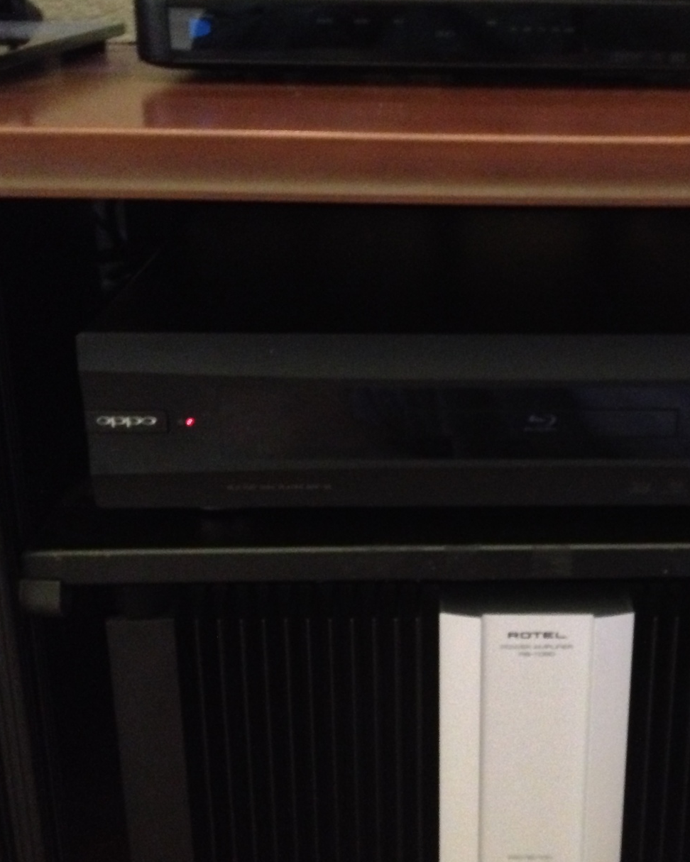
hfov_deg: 27.7
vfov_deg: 34.7
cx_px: 526
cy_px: 477
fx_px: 1378
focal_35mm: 54
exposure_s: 1/15
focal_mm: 4.28
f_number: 2.4
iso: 800
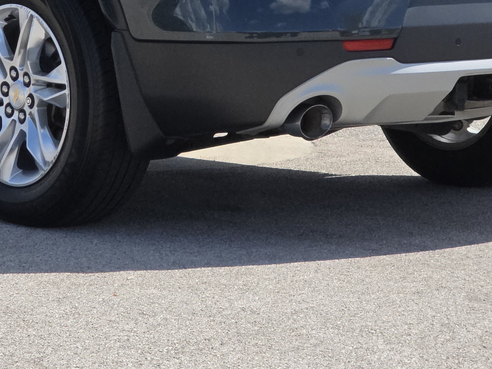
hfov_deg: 10.9
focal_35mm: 180
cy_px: -81
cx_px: 65
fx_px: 2559
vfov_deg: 8.2
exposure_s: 1/1989
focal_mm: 7.9
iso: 50
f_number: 2.4
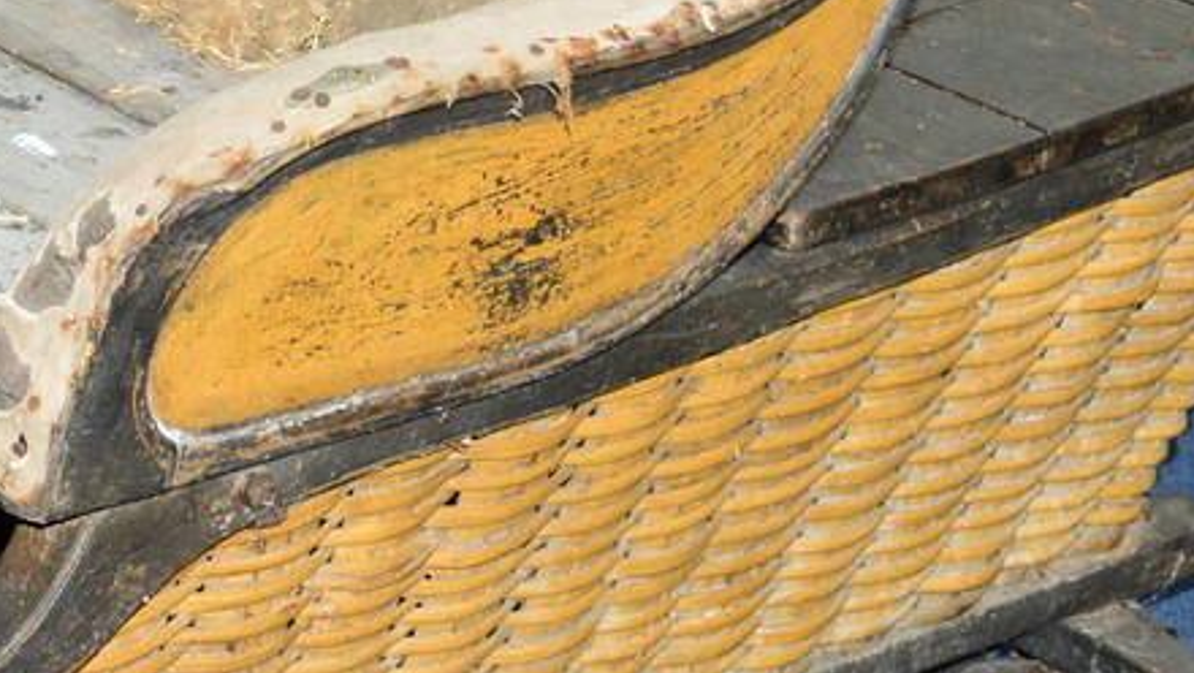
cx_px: -450
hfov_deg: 14.8
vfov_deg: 8.8
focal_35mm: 137
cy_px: 559
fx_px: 4340
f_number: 8
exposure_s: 1/60
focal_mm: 24
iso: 400
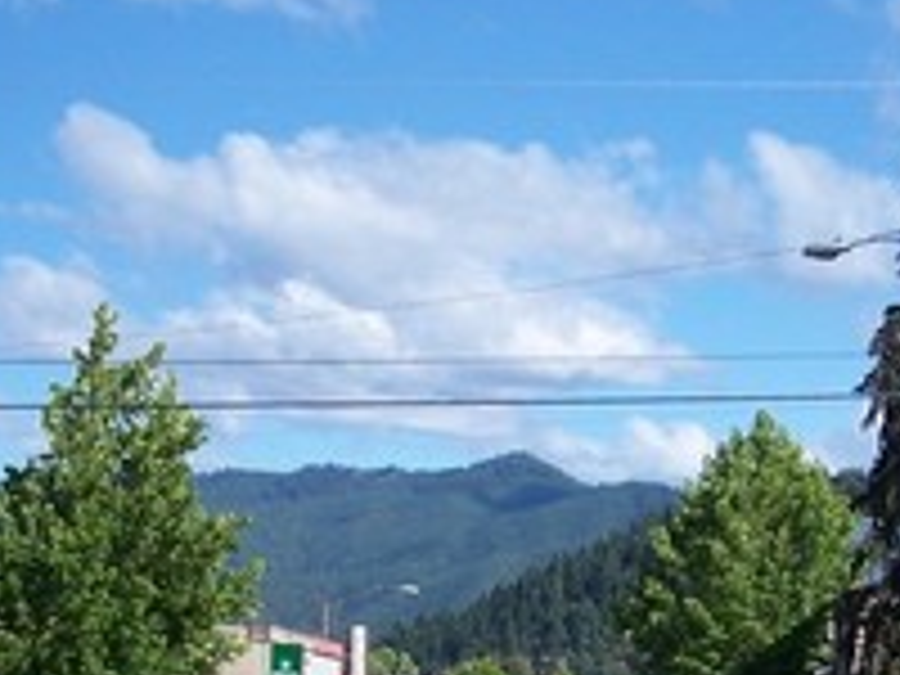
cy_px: 713
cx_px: 536
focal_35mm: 95
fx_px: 2470
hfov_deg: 20.6
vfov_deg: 15.2
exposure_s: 1/500
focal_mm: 6.3
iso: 80
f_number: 2.8
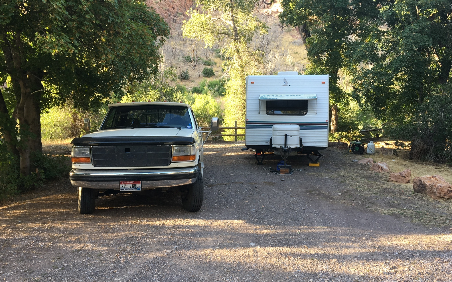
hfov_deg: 61.2
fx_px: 382
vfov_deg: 40.6
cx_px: 226
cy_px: 136
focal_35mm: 31
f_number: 2.2
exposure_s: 1/60
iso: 25
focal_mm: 4.15
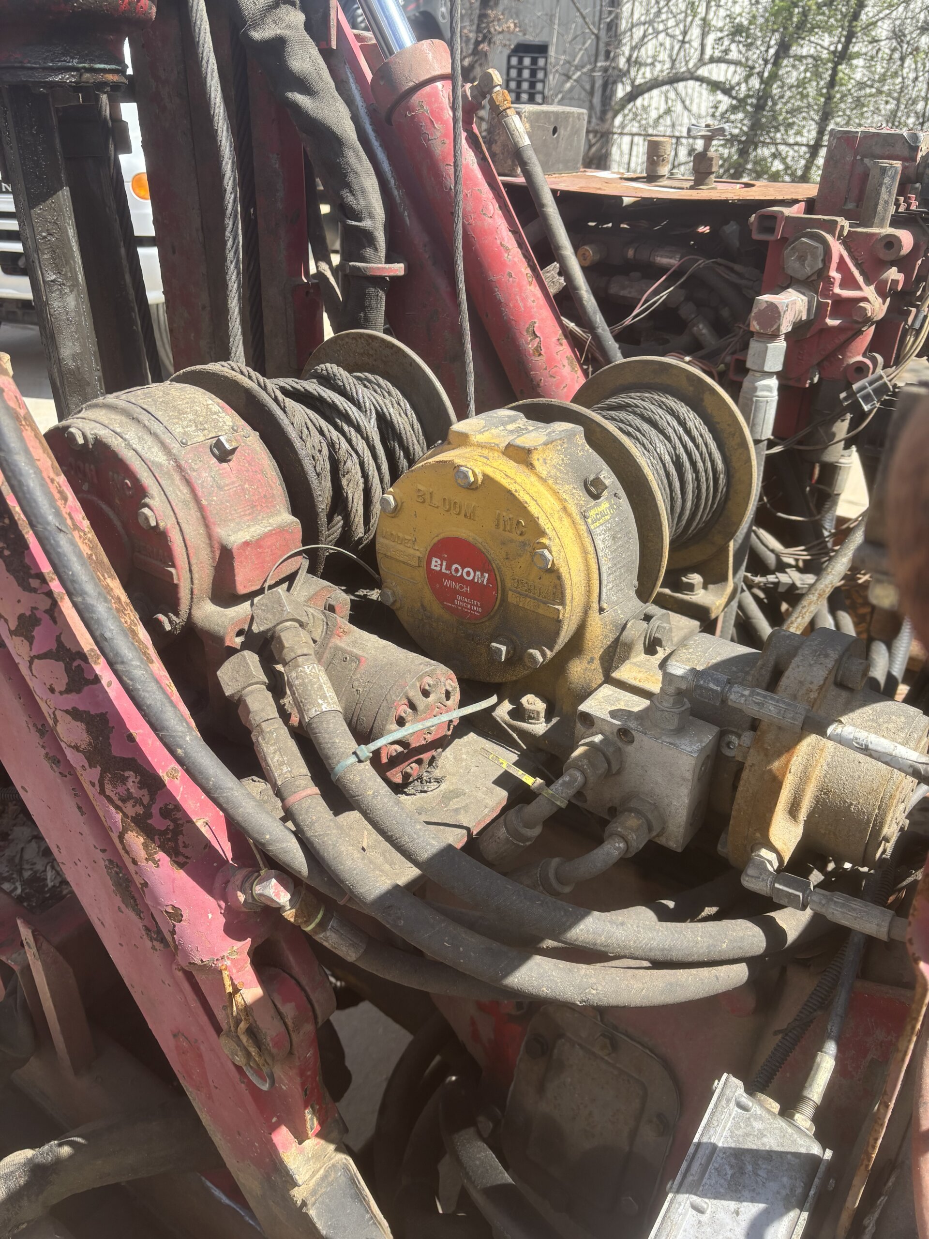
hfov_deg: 53.1
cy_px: 620
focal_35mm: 26
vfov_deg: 67.3
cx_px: 464
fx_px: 930
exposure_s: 1/1103
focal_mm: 5.96
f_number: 1.6
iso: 50
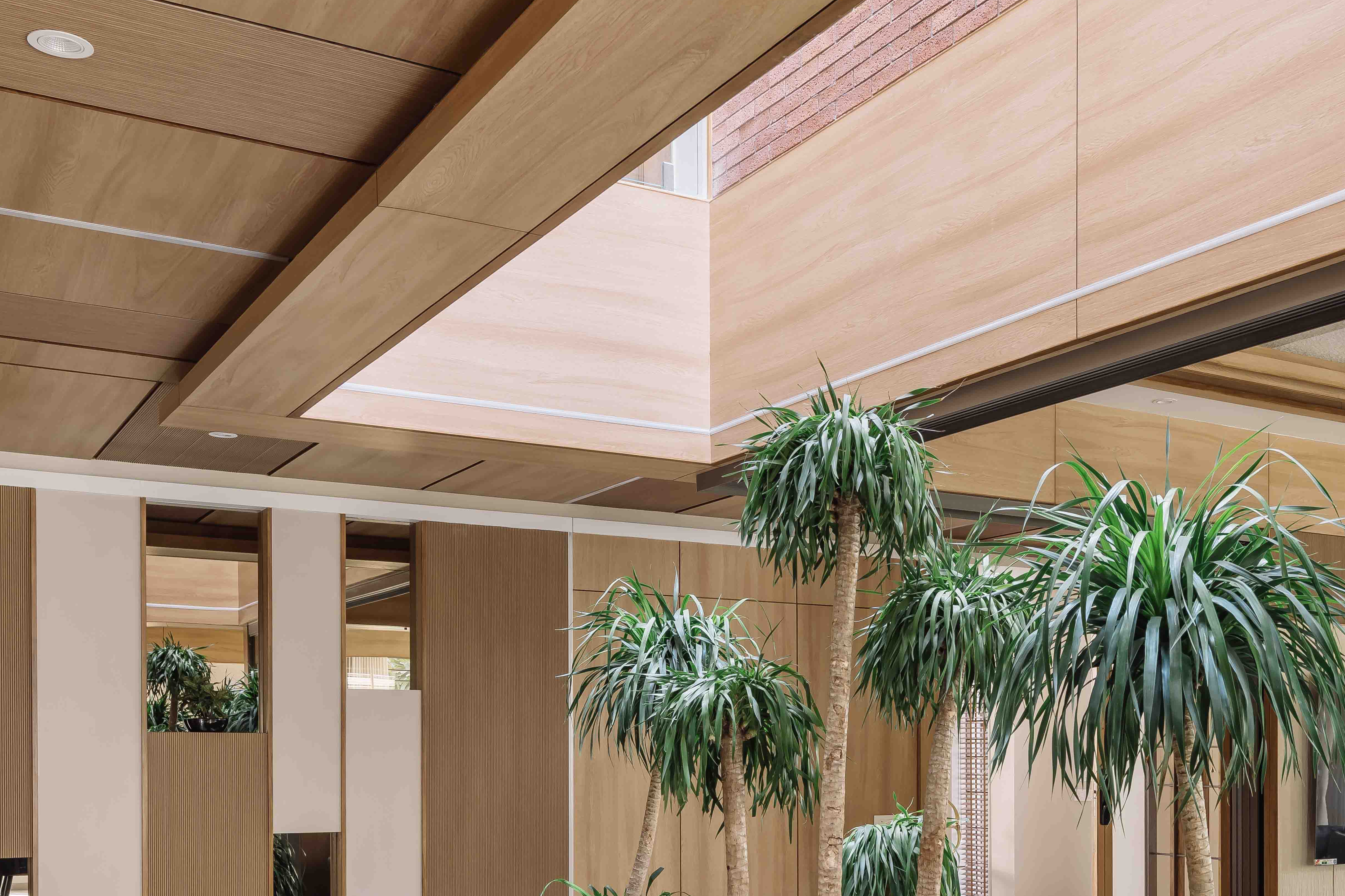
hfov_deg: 46.9
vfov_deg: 31.3
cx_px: 865
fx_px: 1532
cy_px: 787
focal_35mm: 41
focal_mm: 21
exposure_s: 1/1.25
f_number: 8
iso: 125
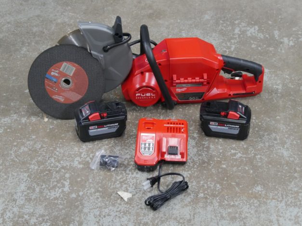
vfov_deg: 19.9
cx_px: 151
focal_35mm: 74
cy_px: 113
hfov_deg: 26.3
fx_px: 645
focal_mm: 37
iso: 3200
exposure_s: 1/80
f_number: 4.6
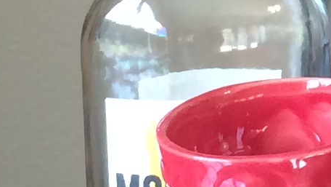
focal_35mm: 226
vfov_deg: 5.2
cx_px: 722
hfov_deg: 8.8
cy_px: -234
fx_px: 1984
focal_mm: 4.15
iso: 50
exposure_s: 1/30
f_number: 2.2
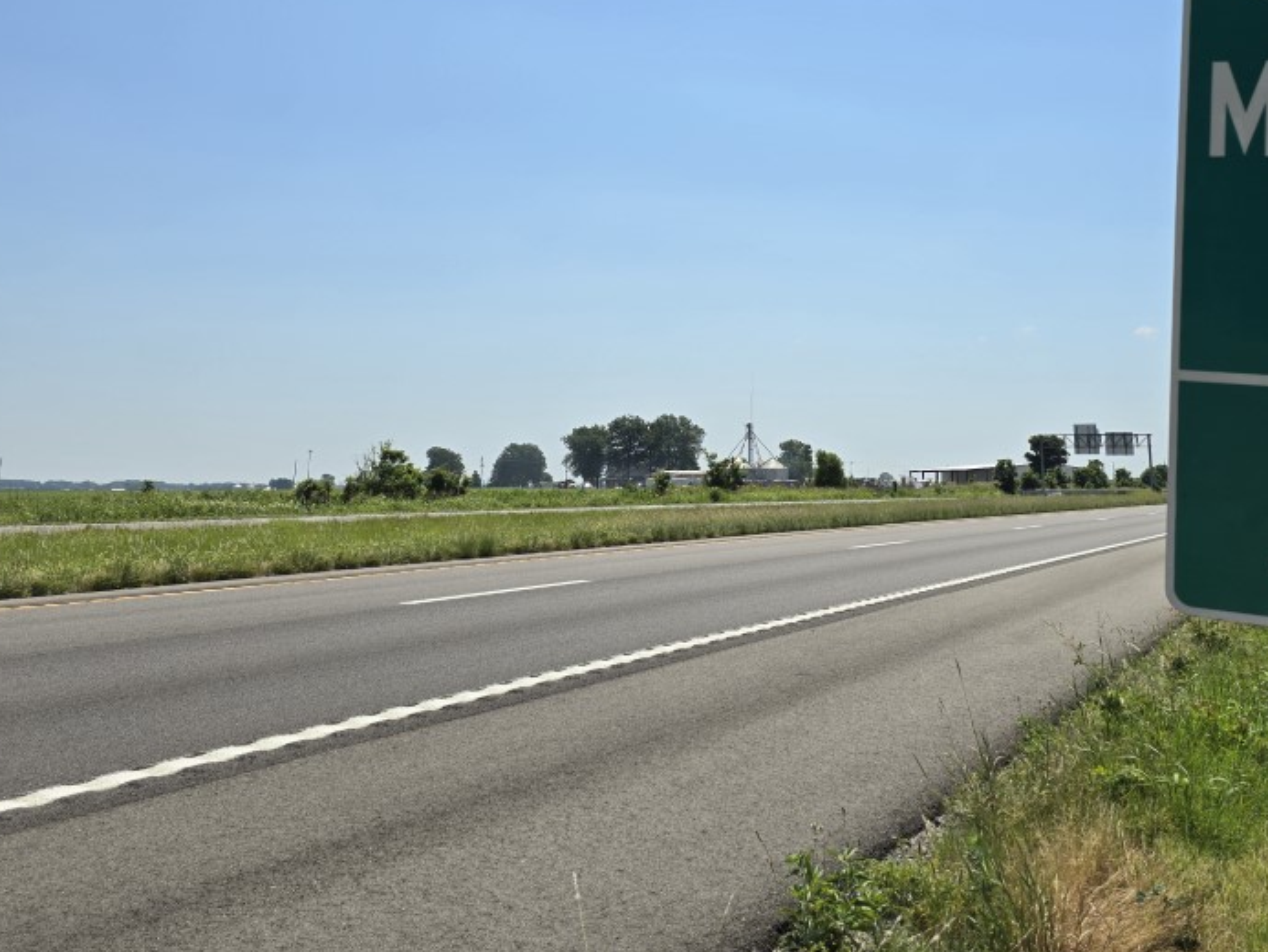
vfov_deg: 40.9
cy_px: 269
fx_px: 1246
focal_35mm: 34
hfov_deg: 53.6
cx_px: 763
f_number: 1.7
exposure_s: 1/1619
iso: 12
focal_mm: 6.3
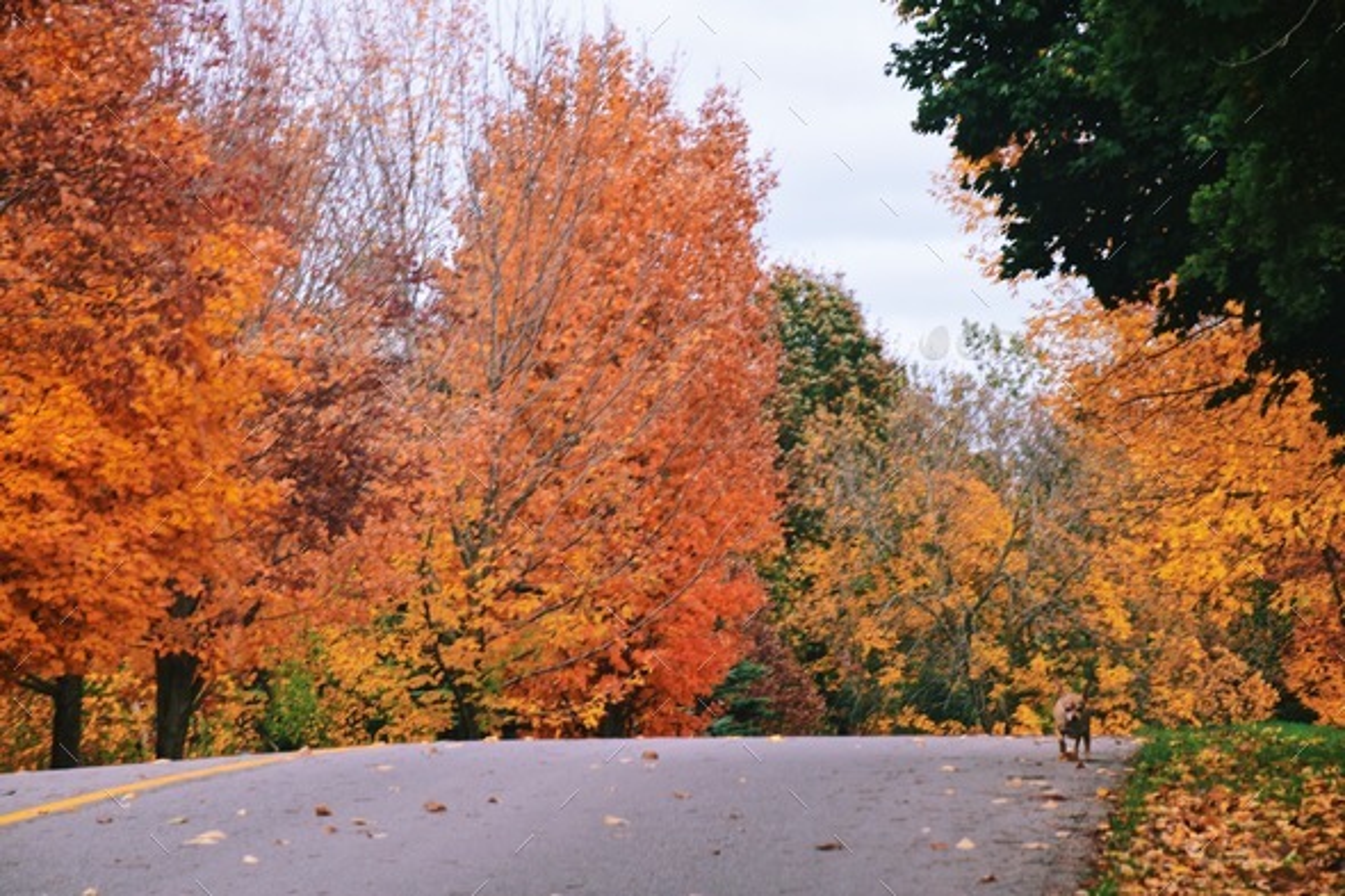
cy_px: 448
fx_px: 7843
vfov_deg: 6.5
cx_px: 672
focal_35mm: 210
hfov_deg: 9.8
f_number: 9
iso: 400
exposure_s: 1/160
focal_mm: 140
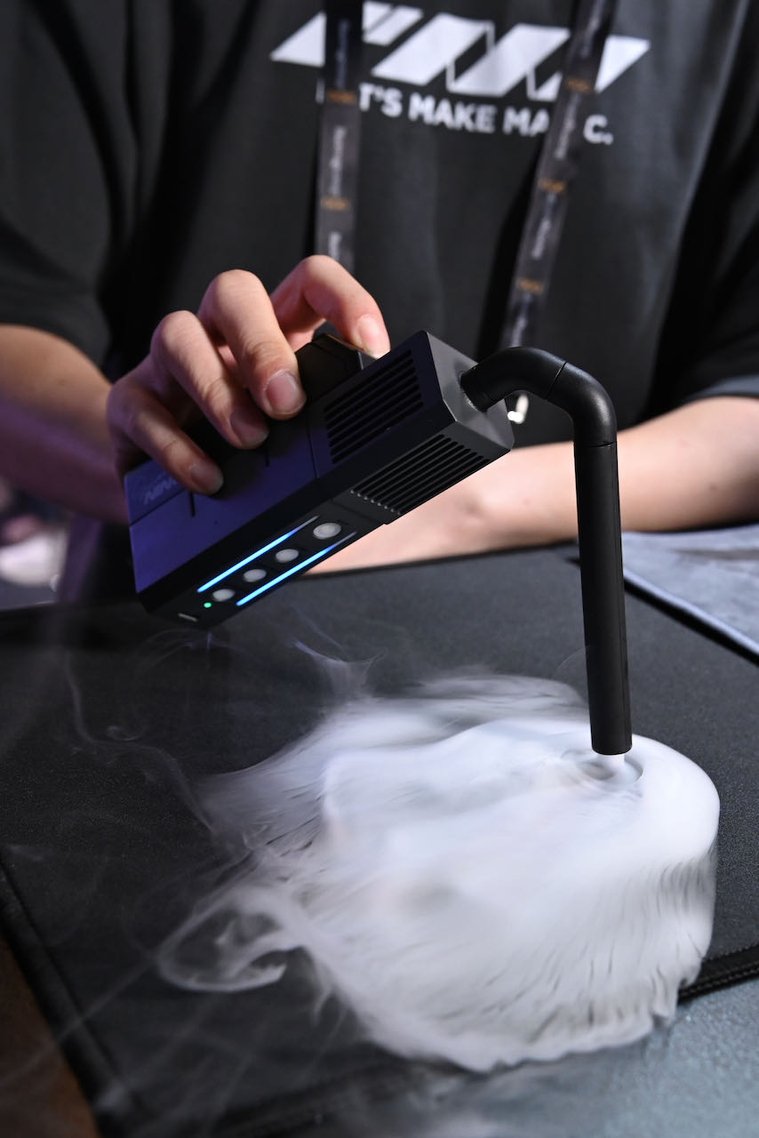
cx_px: 380
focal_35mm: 45
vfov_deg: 43.6
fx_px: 1422
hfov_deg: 29.9
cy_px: 569
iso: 1600
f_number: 5.6
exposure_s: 1/100
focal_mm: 30
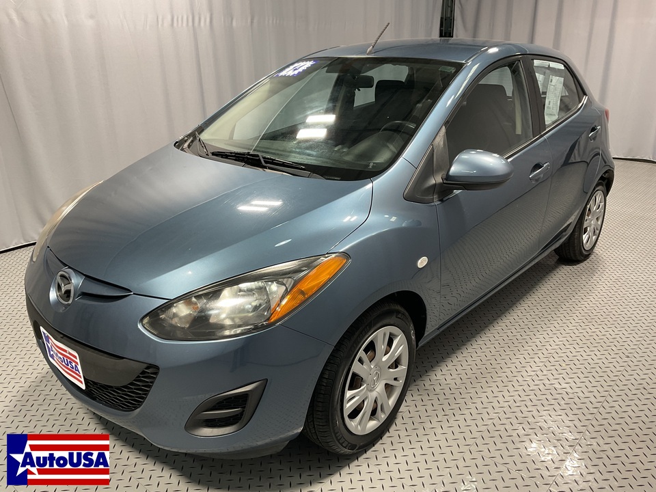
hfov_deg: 61.7
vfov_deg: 48.2
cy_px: 246
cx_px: 328
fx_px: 550
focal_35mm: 29
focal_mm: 3
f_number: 1.8
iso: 32
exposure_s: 1/60
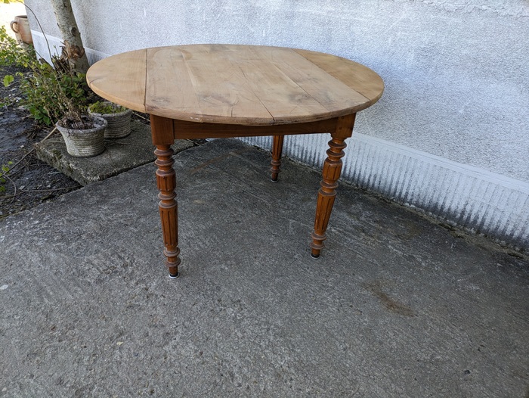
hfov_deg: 69.4
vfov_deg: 54.9
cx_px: 264
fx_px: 382
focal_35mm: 25
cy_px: 199
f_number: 1.89
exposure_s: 1/201
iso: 51
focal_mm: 5.43
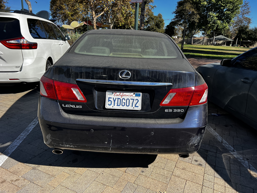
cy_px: 96
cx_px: 128
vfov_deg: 53.1
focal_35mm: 26
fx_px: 193
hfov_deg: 67.3
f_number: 1.5
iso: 50
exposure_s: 1/2083
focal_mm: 5.7
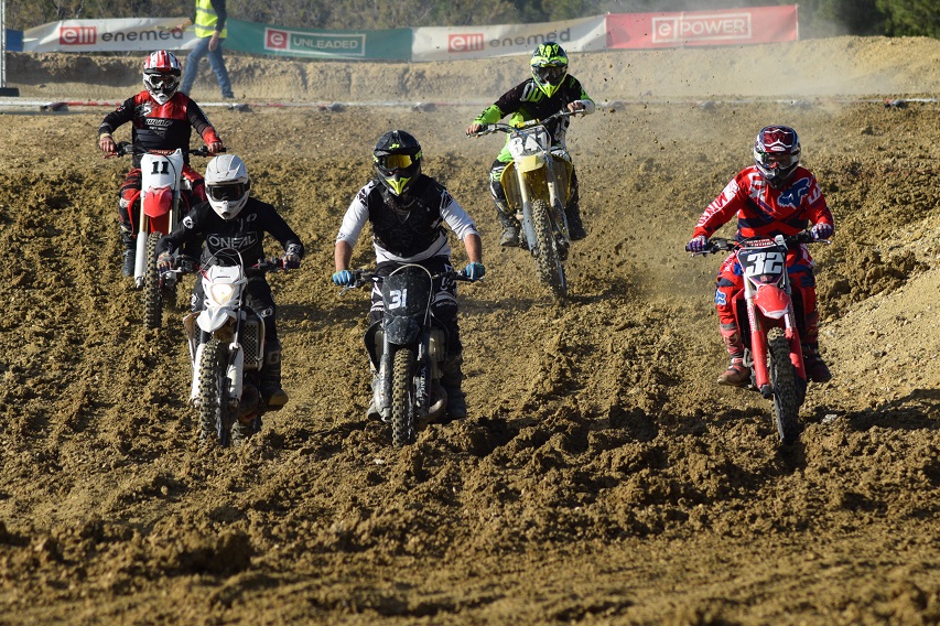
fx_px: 7882
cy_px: 272
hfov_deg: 6.8
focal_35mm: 302
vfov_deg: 4.5
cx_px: 464
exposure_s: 1/2000
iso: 400
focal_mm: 170
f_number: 7.1
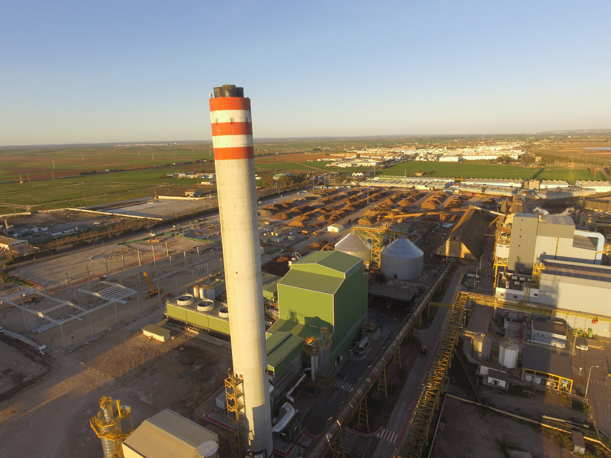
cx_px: 306
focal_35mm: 20
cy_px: 229
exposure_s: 1/368
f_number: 2.8
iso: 100
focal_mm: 3.61
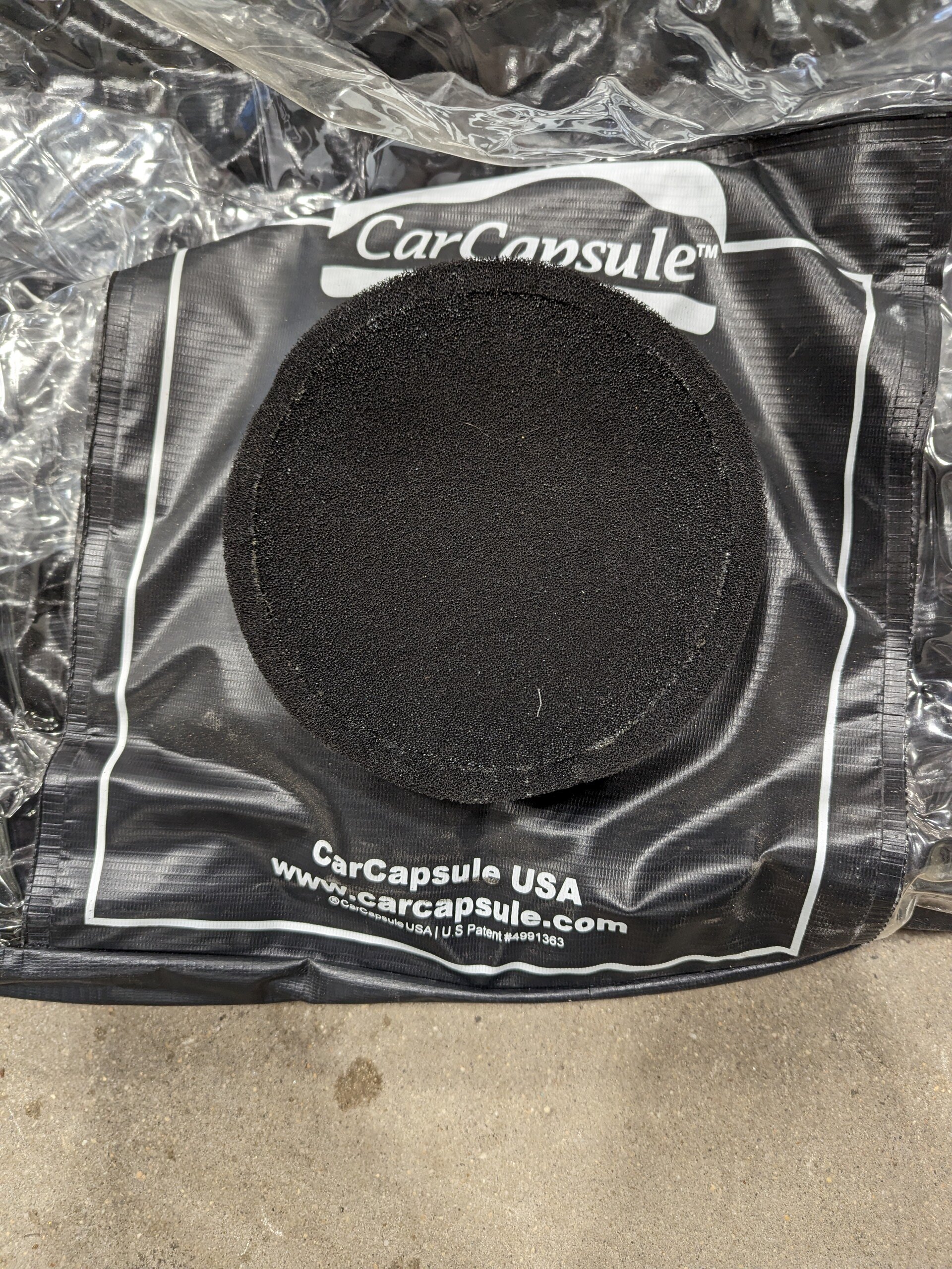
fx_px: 880
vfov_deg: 71.6
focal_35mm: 24
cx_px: 476
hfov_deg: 56.8
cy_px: 634
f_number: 1.85
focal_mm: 6.81
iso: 100
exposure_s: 1/36.5
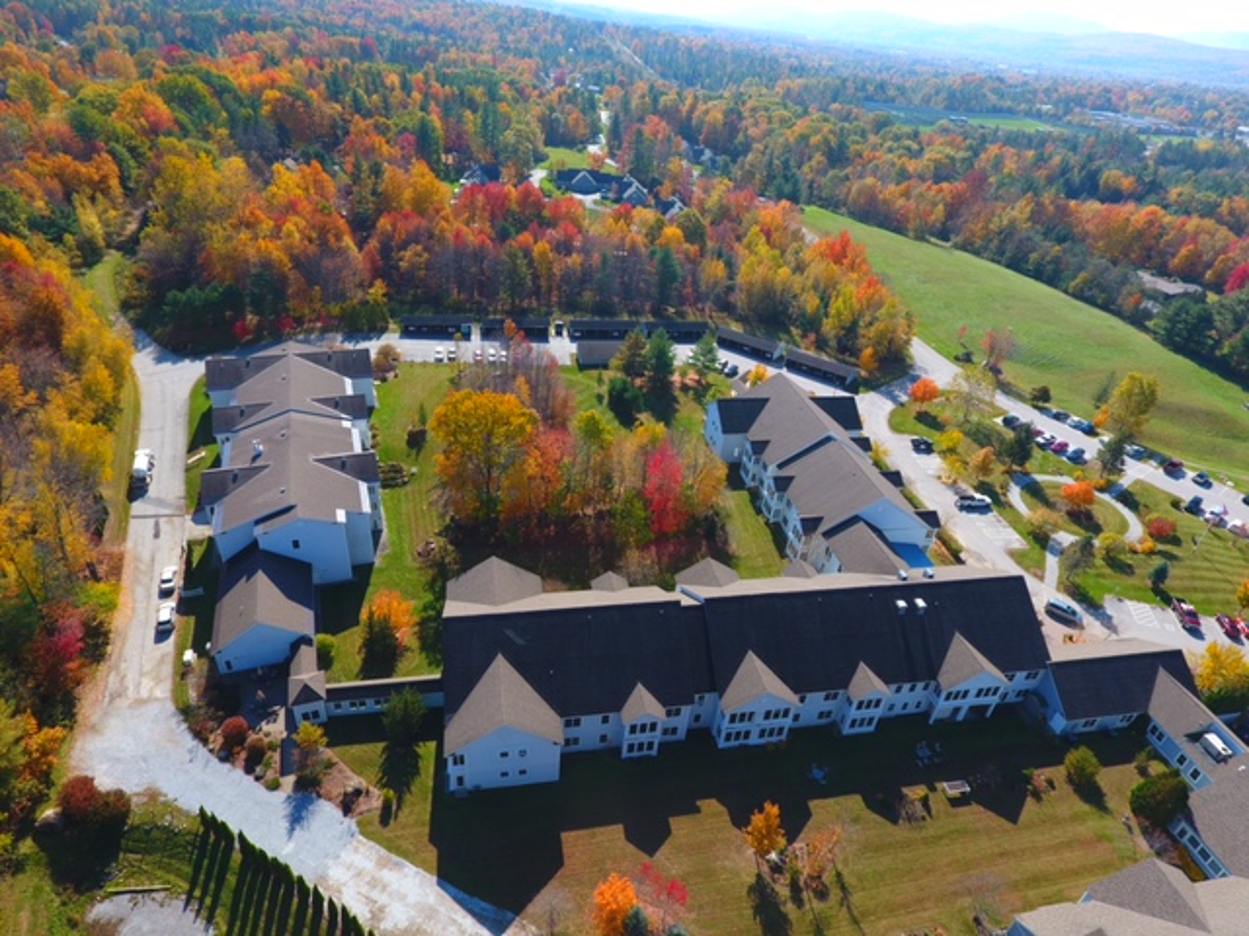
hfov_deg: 81.7
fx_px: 722
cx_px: 624
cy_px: 468
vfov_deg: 66.0
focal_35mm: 20
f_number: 2.8
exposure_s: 1/219
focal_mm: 3.61
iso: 100
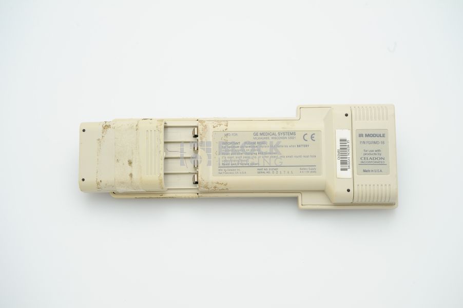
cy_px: 154
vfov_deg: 18.2
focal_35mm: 75
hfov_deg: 27.0
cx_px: 232
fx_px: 964
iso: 800
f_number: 10
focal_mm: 75
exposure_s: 1/100
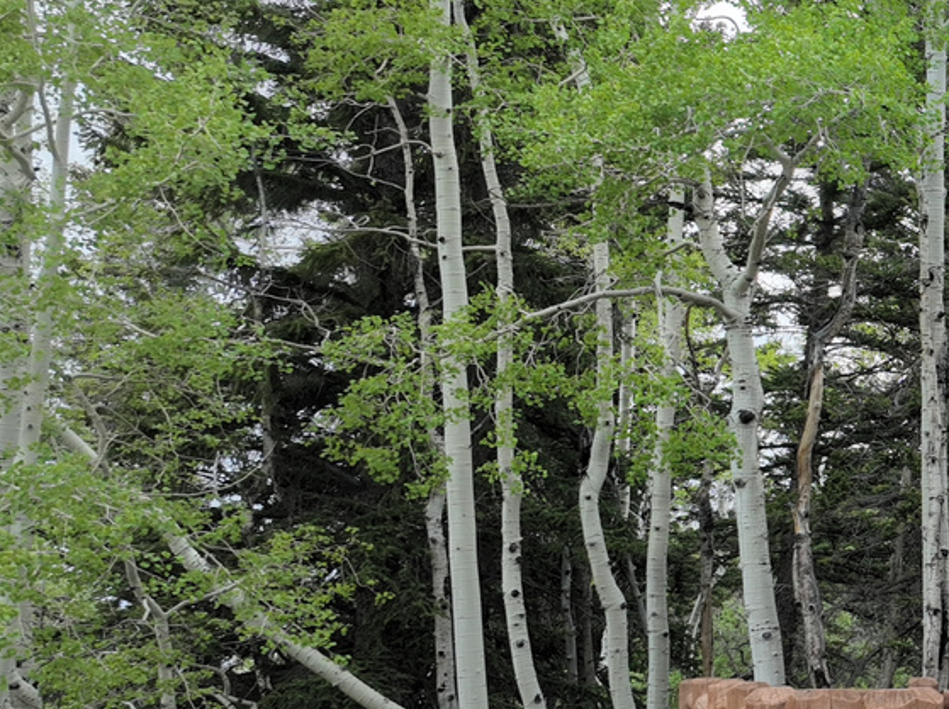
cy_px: 416
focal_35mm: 88
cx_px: 1594
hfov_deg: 18.5
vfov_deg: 16.7
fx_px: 2410
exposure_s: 1/1250
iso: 340
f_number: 2.8
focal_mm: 12.29
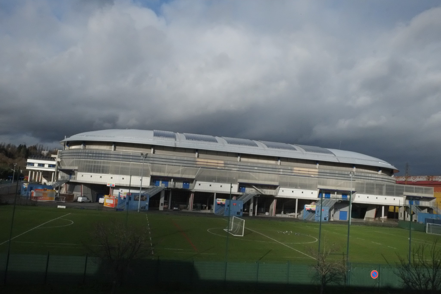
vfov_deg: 42.3
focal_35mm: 31
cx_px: 220
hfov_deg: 60.3
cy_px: 147
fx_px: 380
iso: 6400
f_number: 20
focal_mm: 20.5
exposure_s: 1/4000
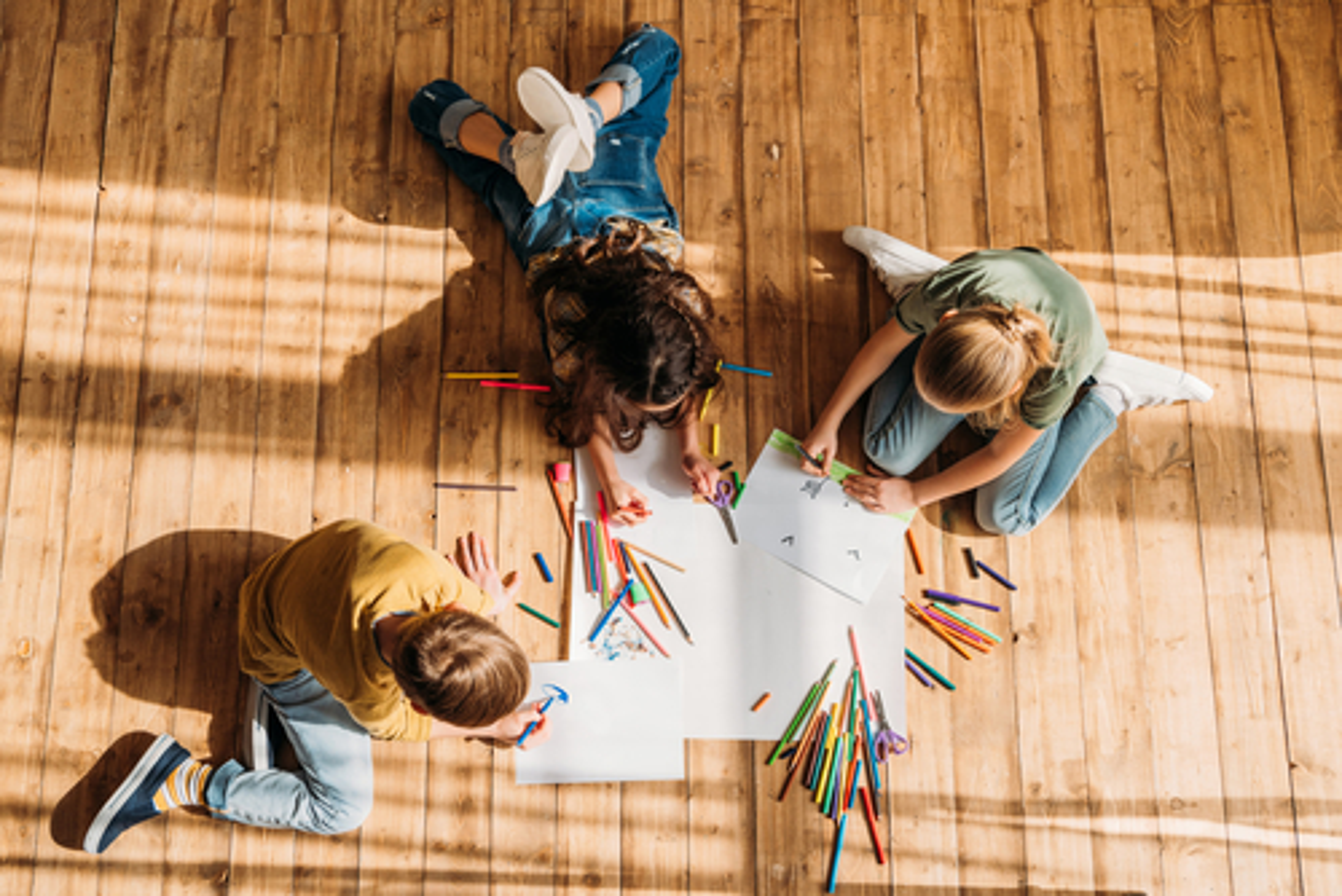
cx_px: 671
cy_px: 448
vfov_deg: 33.4
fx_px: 1492
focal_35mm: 40
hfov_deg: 48.4
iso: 250
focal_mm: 40
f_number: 5.6
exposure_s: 1/200
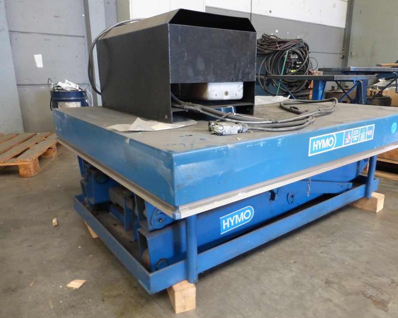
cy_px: 165
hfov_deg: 65.9
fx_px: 306
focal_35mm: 26
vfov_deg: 54.9
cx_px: 220
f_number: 3.3
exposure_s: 1/40
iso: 400
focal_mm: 4.3
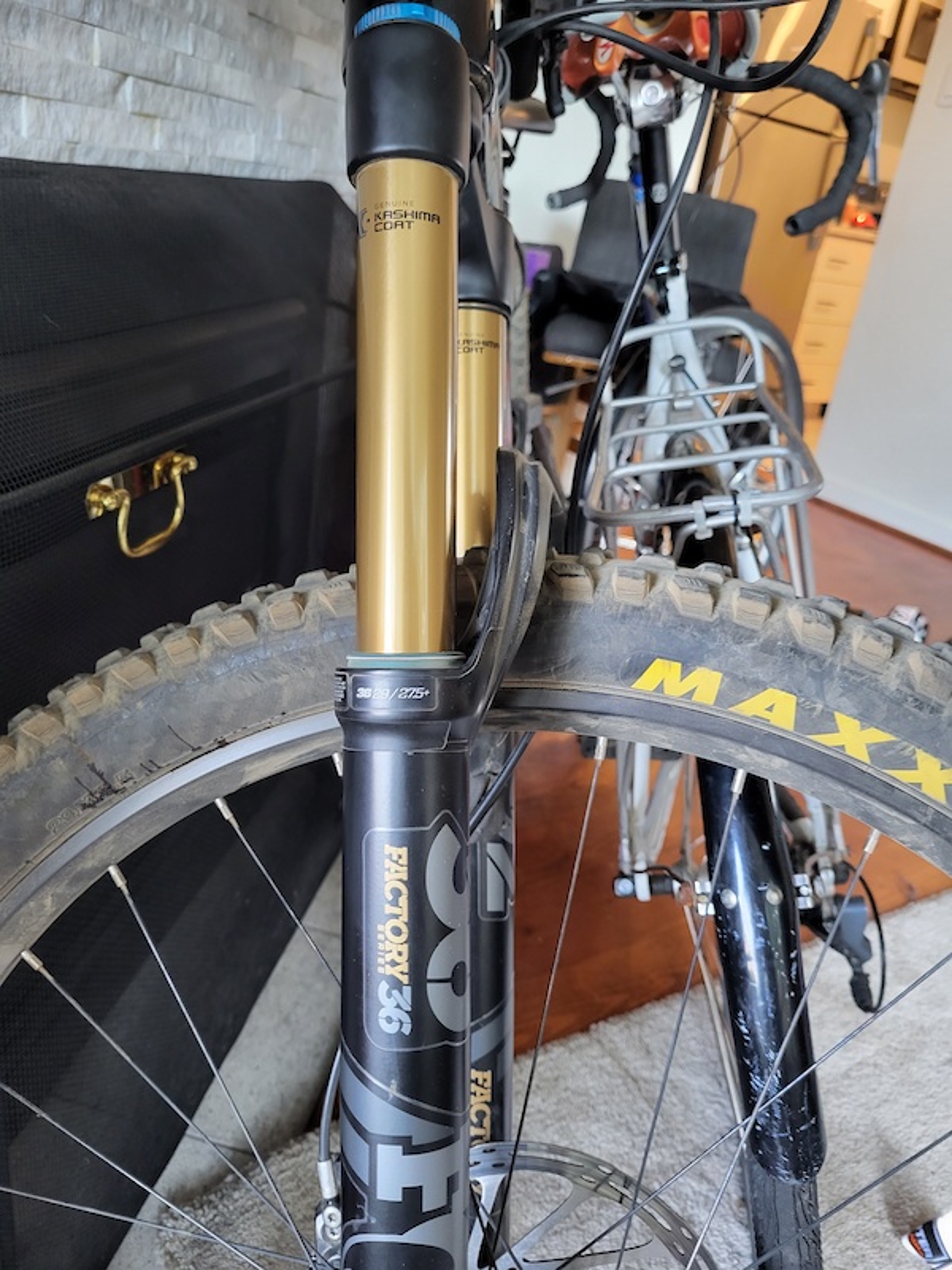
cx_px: 476
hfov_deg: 53.1
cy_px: 635
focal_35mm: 26
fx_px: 953
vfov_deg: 67.3
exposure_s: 1/40
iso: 400
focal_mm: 5.4
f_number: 1.8
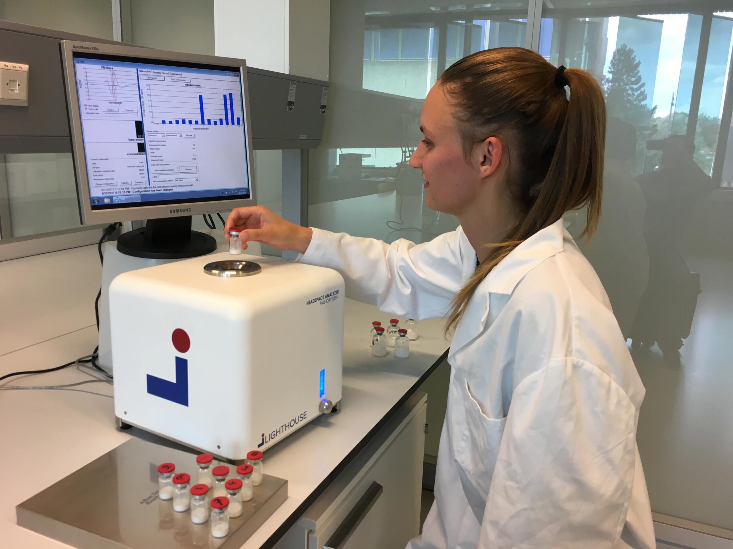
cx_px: 366
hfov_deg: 61.7
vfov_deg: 48.2
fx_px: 614
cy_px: 274
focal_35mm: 29
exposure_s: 1/33
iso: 25
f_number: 2.2
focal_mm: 4.15
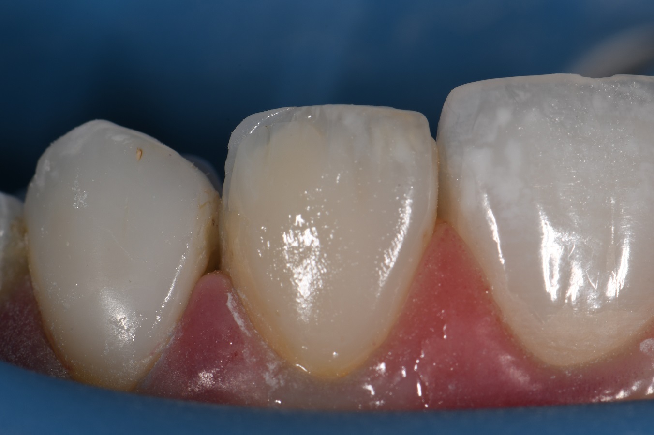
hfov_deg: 13.1
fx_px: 2851
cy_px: 218
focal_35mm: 157
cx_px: 327
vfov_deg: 8.7
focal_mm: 105
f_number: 32
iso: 200
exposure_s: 1/160
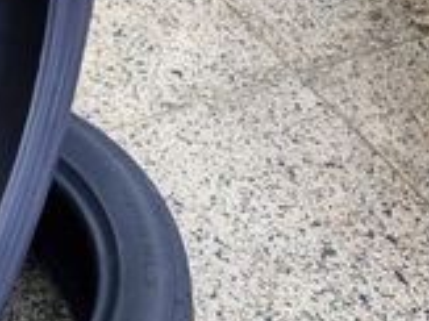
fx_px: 991
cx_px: -79
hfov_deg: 22.6
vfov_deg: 18.4
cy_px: 159
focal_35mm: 80
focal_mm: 5.4
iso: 200
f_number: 1.8
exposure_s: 1/60
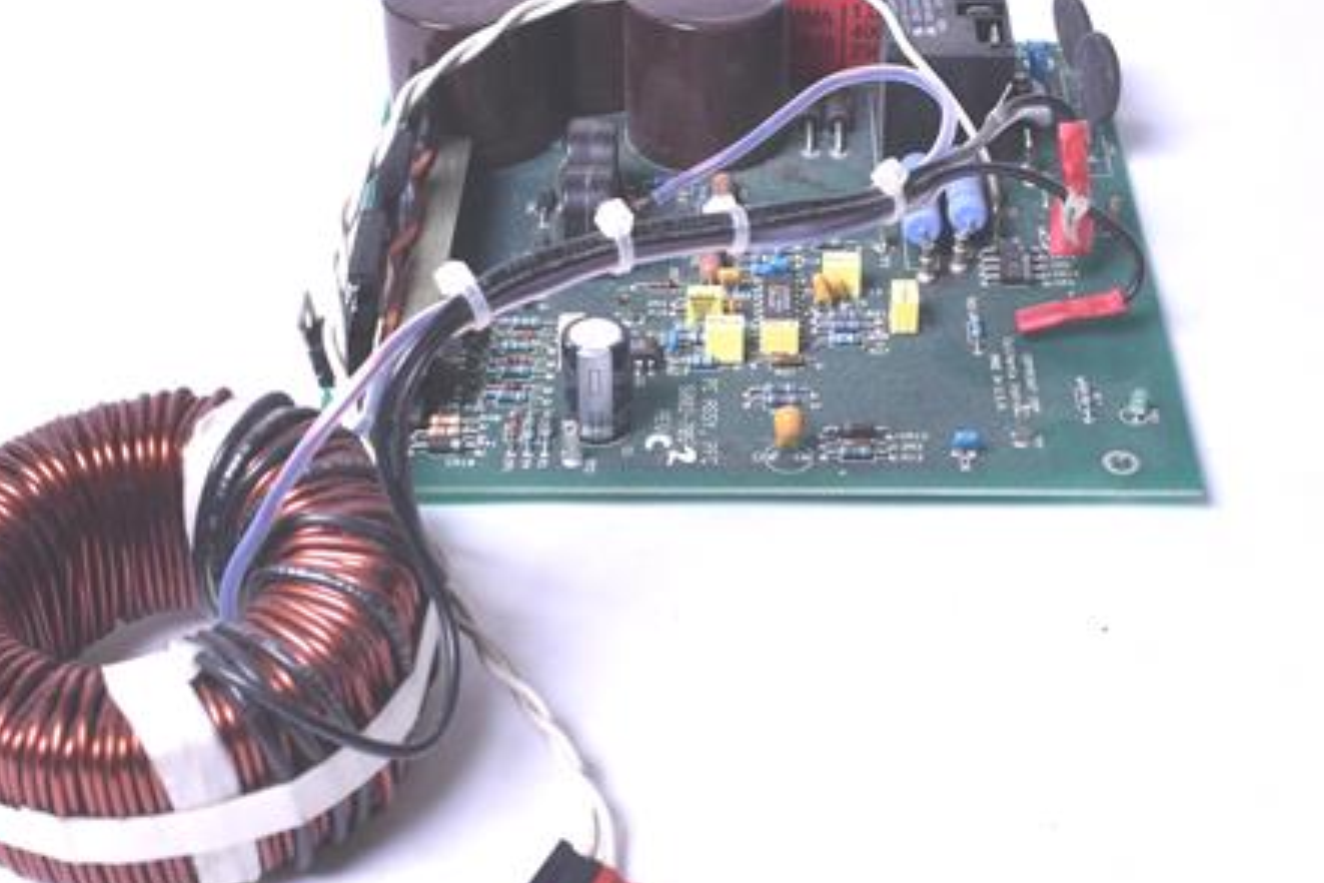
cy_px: 472
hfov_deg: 40.3
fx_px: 1802
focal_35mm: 49
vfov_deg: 27.5
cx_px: 715
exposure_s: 1/200
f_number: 10
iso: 200
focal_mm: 24
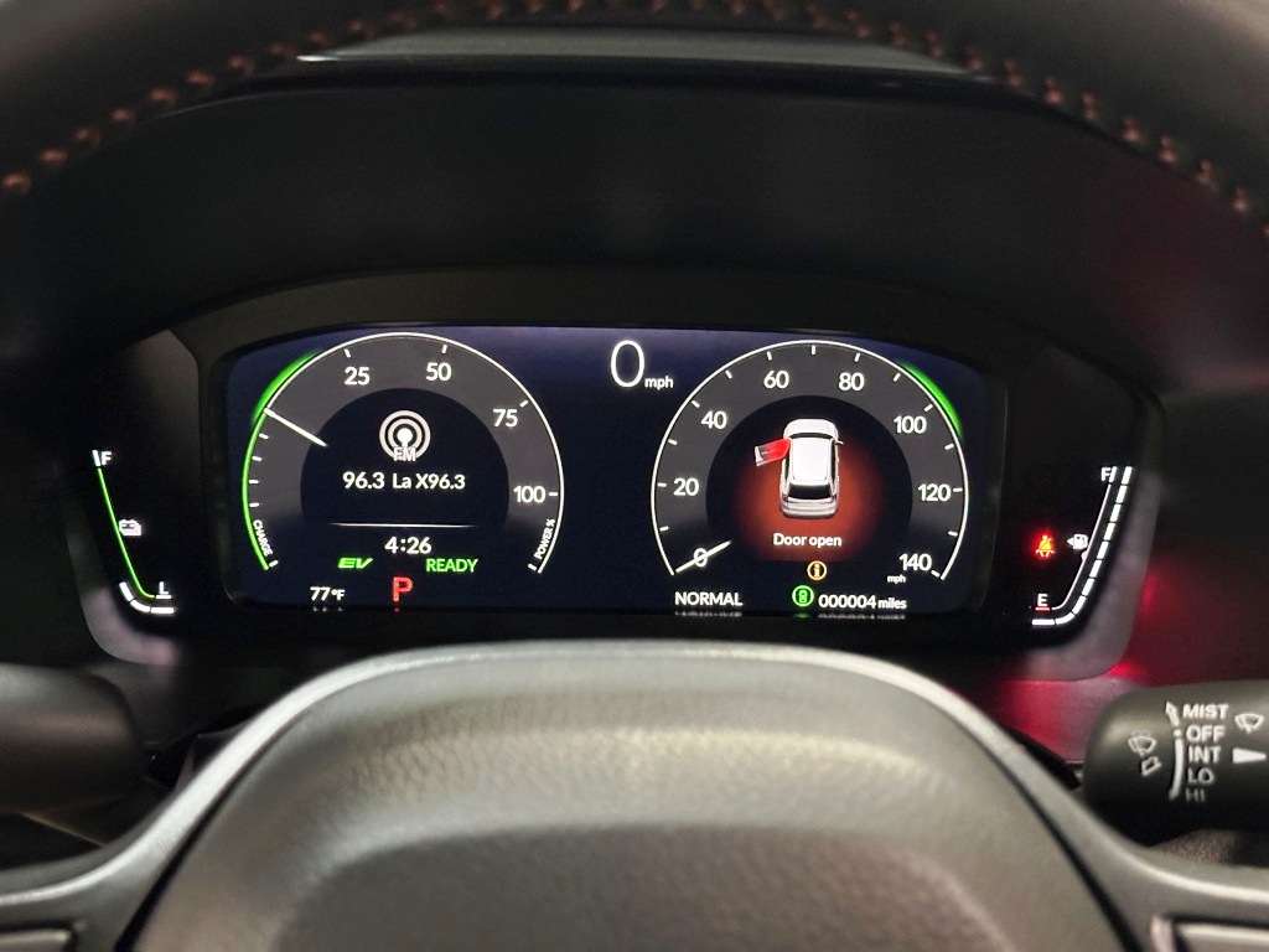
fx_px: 1760
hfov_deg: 39.7
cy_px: 476
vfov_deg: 30.3
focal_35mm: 48
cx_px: 634
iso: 640
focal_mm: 6.86
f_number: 1.78
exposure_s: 1/24
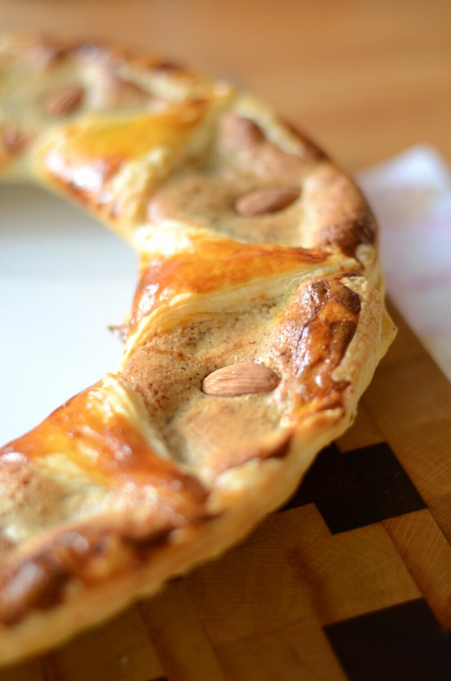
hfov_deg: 18.1
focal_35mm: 75
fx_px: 1416
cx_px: 226
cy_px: 340
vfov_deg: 27.0
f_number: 2.2
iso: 100
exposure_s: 1/160
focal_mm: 50
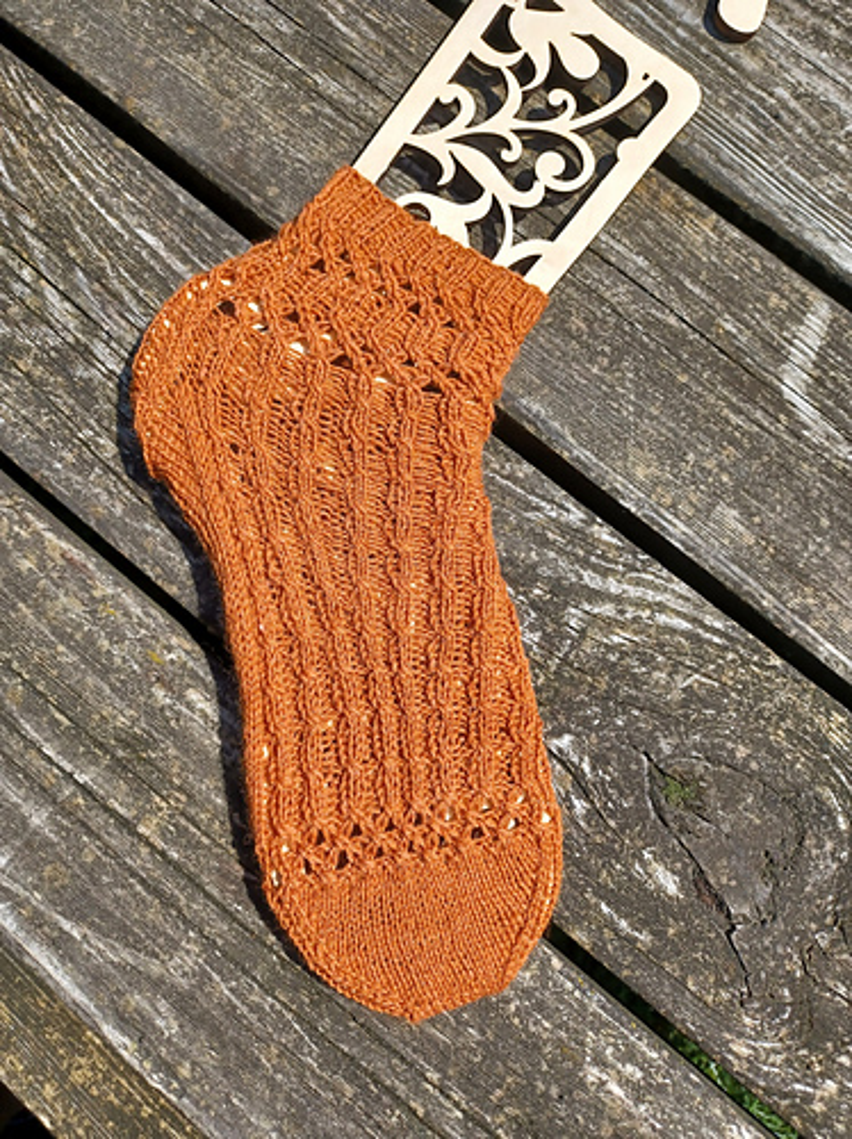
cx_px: 426
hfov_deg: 54.8
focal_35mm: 25
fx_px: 822
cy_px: 570
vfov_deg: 69.4
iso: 32
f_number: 1.8
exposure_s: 1/588
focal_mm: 4.6
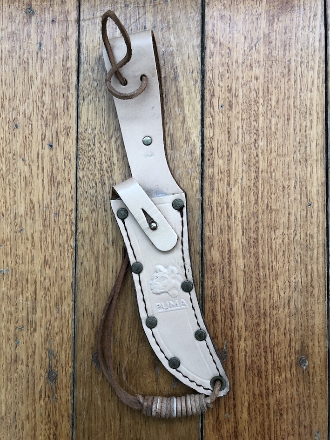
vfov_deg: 63.4
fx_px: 356
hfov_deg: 49.8
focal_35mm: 28
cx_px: 165
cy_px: 220
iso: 40
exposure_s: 1/20
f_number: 1.8
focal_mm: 3.99
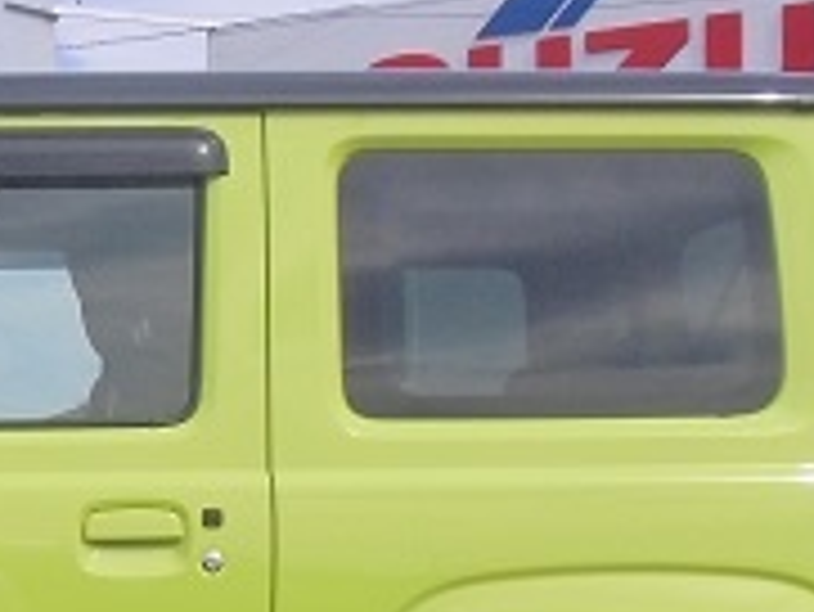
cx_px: -175
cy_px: 590
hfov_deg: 17.6
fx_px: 2494
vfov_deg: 13.8
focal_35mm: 106
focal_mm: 5.36
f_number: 8.9
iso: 64
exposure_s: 1/500
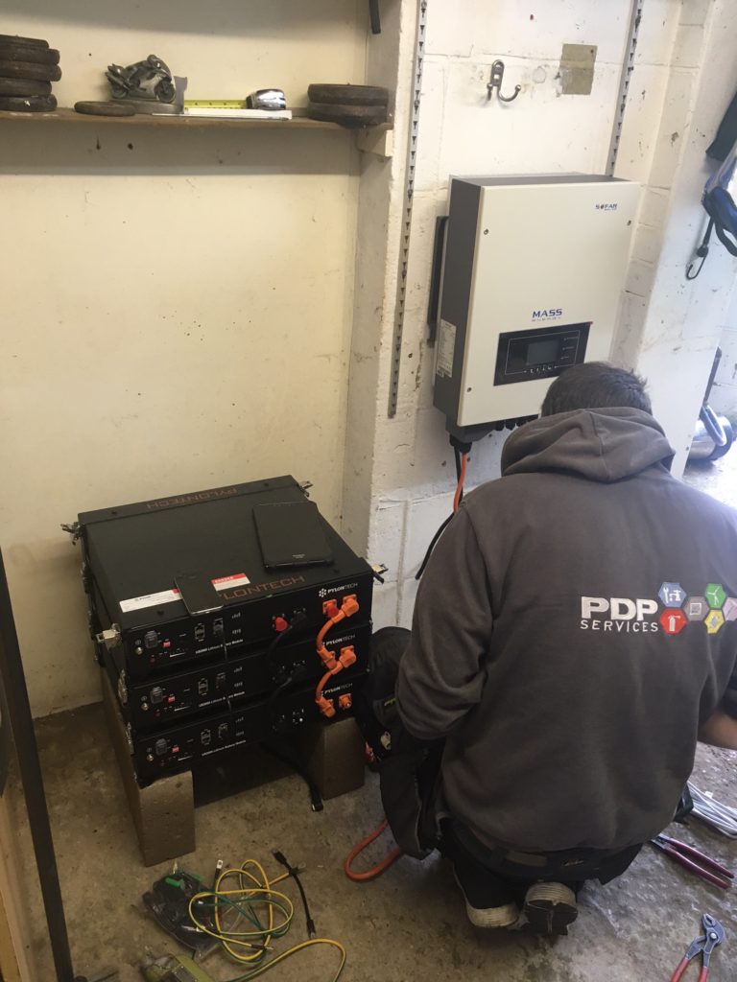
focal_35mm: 29
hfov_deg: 48.2
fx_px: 823
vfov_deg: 61.7
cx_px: 368
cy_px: 491
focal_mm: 4.15
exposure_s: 1/33
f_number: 2.2
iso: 125
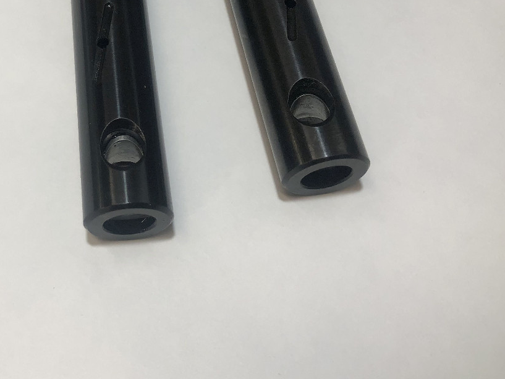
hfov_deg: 38.7
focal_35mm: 48
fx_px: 700
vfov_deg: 29.8
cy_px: 95
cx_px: 134
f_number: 1.8
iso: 50
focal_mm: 3.99
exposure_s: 1/120
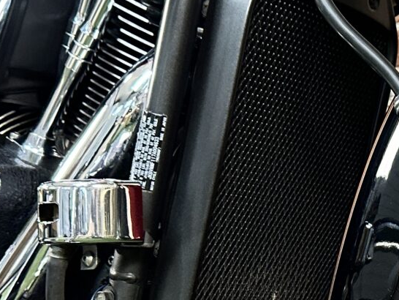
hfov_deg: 20.5
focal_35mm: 90
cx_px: 470
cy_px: 230
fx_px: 1038
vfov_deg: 16.3
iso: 500
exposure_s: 1/50
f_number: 1.78
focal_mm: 6.86
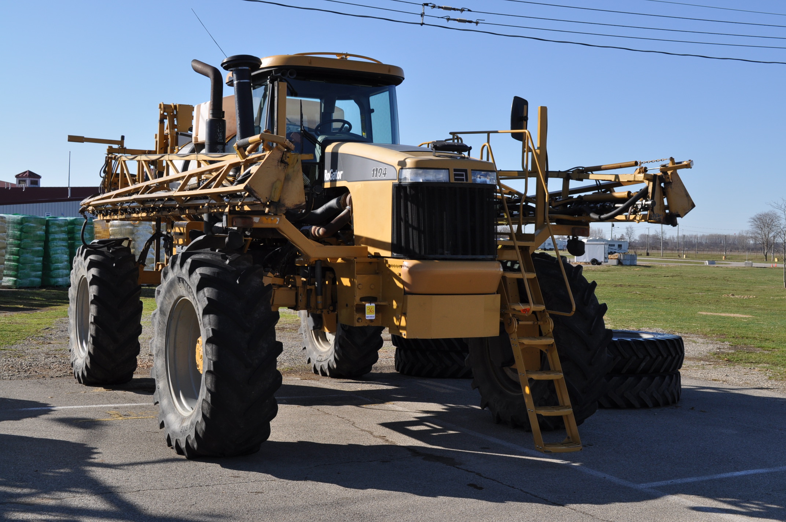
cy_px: 261
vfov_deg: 28.0
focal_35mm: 48
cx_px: 393
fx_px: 1047
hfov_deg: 41.2
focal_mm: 32
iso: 200
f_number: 9
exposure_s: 1/320
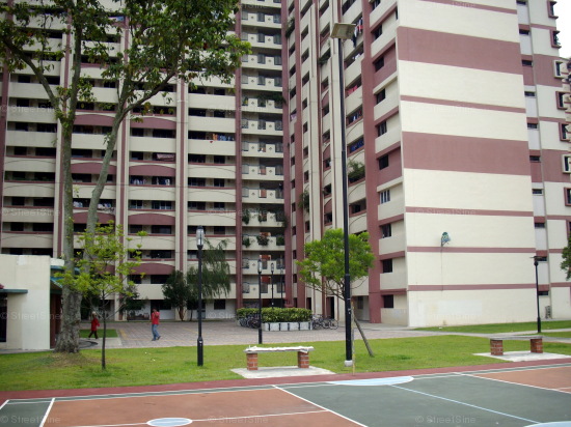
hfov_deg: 50.2
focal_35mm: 37
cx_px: 286
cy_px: 214
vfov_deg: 38.6
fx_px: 610
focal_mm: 6.2
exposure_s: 1/160
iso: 80
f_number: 5.6
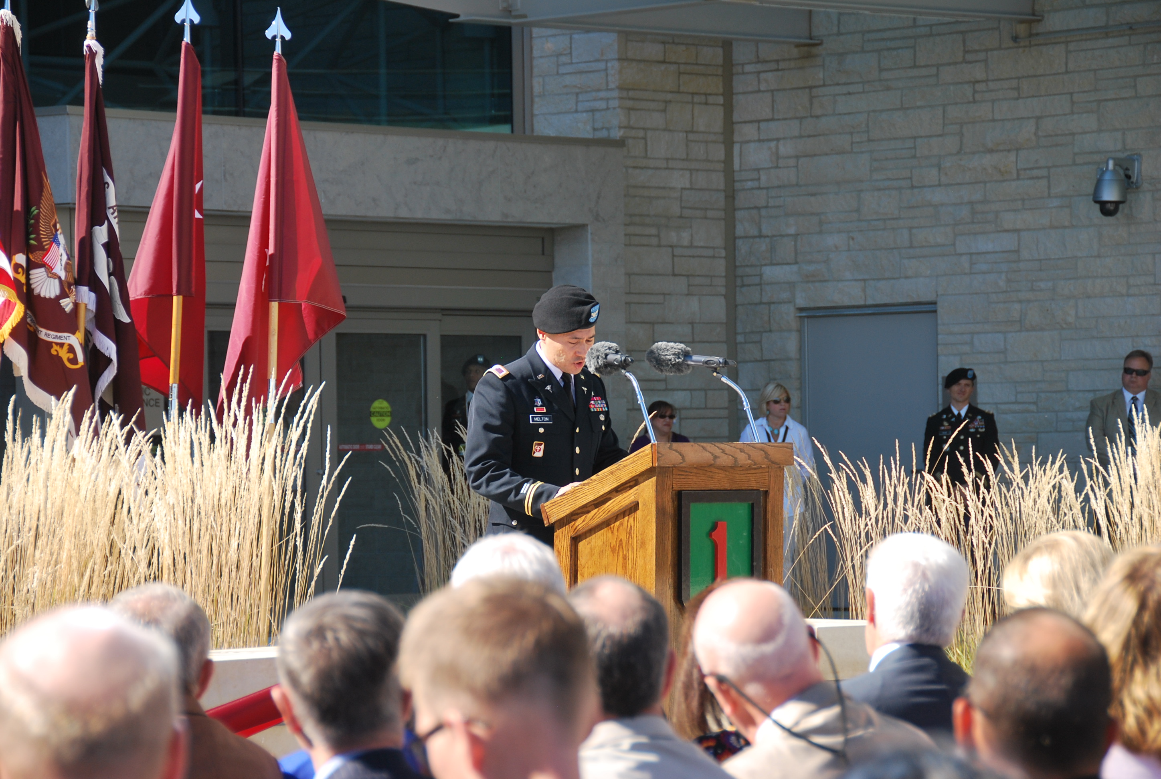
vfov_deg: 9.7
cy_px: 390
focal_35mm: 142
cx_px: 580
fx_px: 4605
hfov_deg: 14.4
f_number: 5.3
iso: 200
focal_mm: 95
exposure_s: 1/400
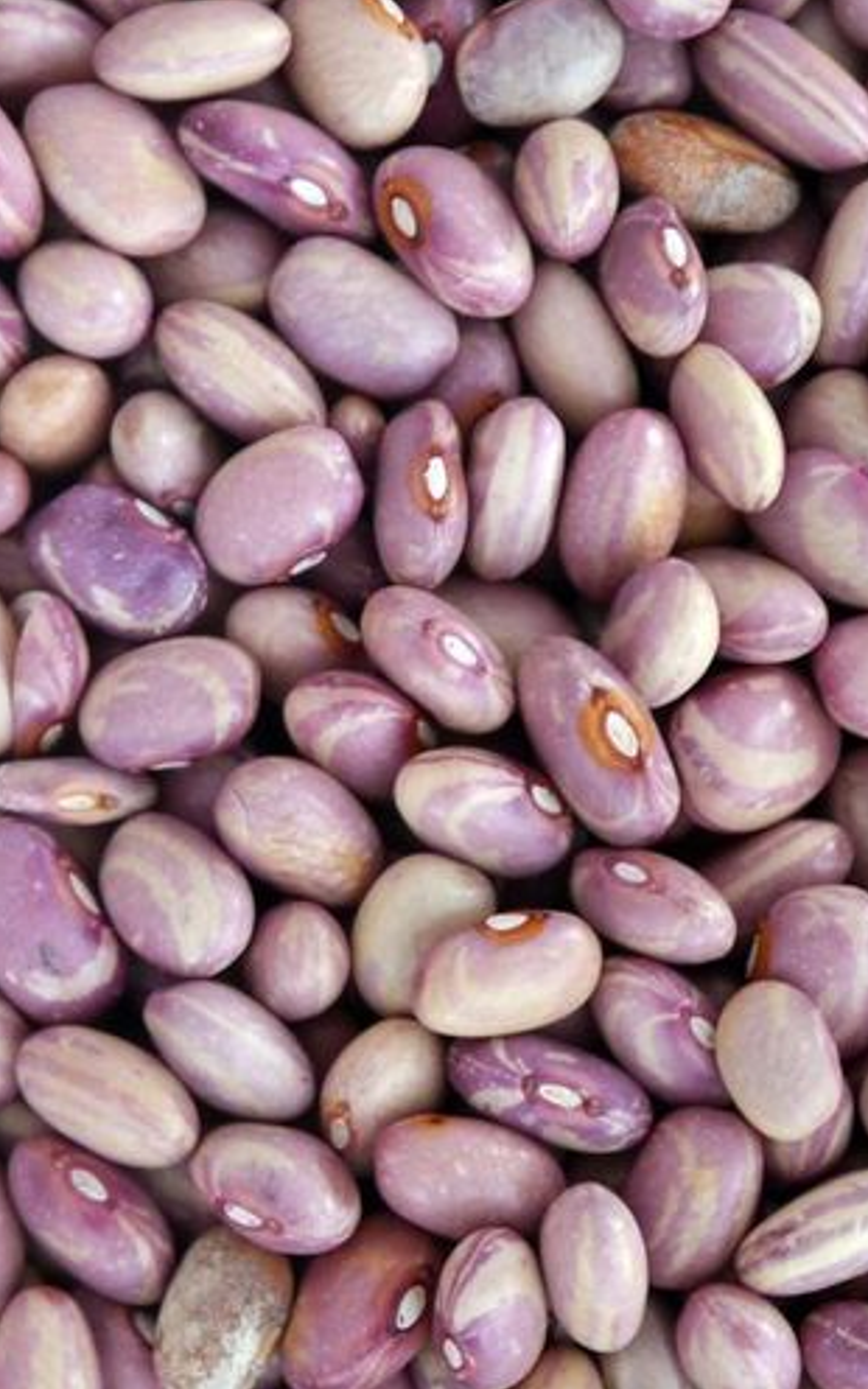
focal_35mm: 123
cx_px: 73
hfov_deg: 10.6
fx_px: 4655
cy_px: 711
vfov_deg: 17.0
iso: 400
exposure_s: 1/50
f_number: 5.3
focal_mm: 36
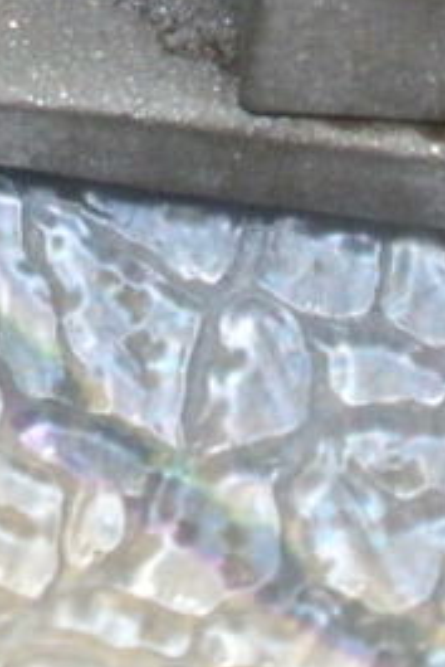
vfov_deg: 4.2
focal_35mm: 490
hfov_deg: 2.8
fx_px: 9073
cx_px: -108
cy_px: -193
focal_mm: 30
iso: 450
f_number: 5.6
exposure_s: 1/60
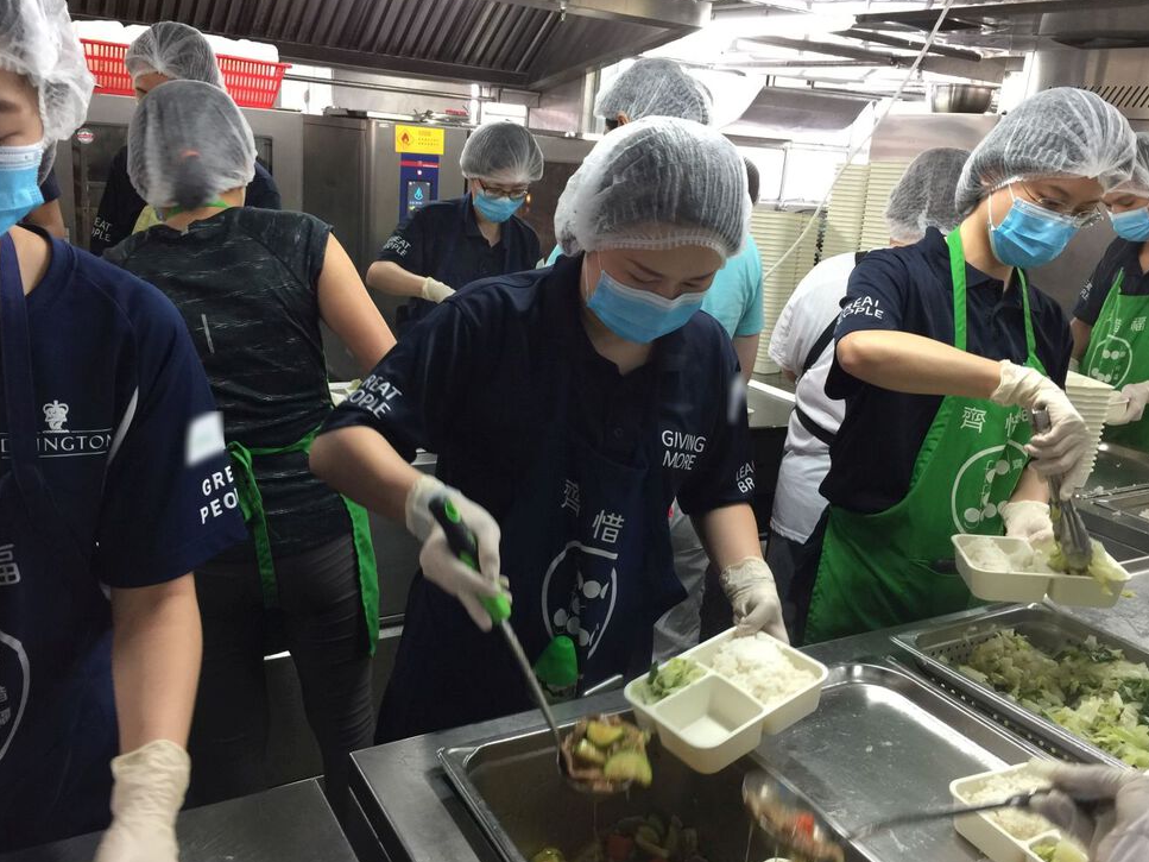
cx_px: 572
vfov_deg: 46.8
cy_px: 430
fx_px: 996
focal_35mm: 30
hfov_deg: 60.0
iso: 50
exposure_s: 1/17
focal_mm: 4.15
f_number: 2.2
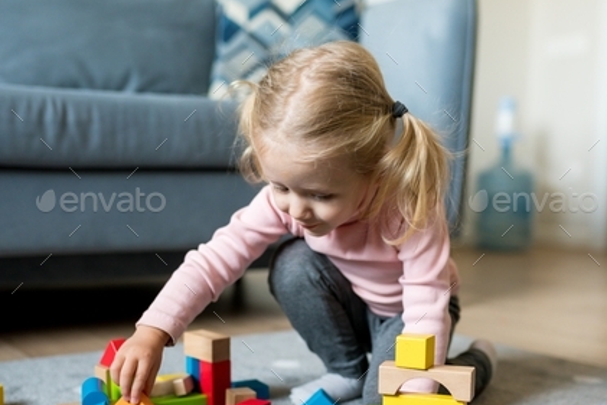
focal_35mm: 49
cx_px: 313
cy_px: 270
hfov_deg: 40.3
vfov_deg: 27.4
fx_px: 826
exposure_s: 1/160
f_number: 2
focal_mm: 35
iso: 640
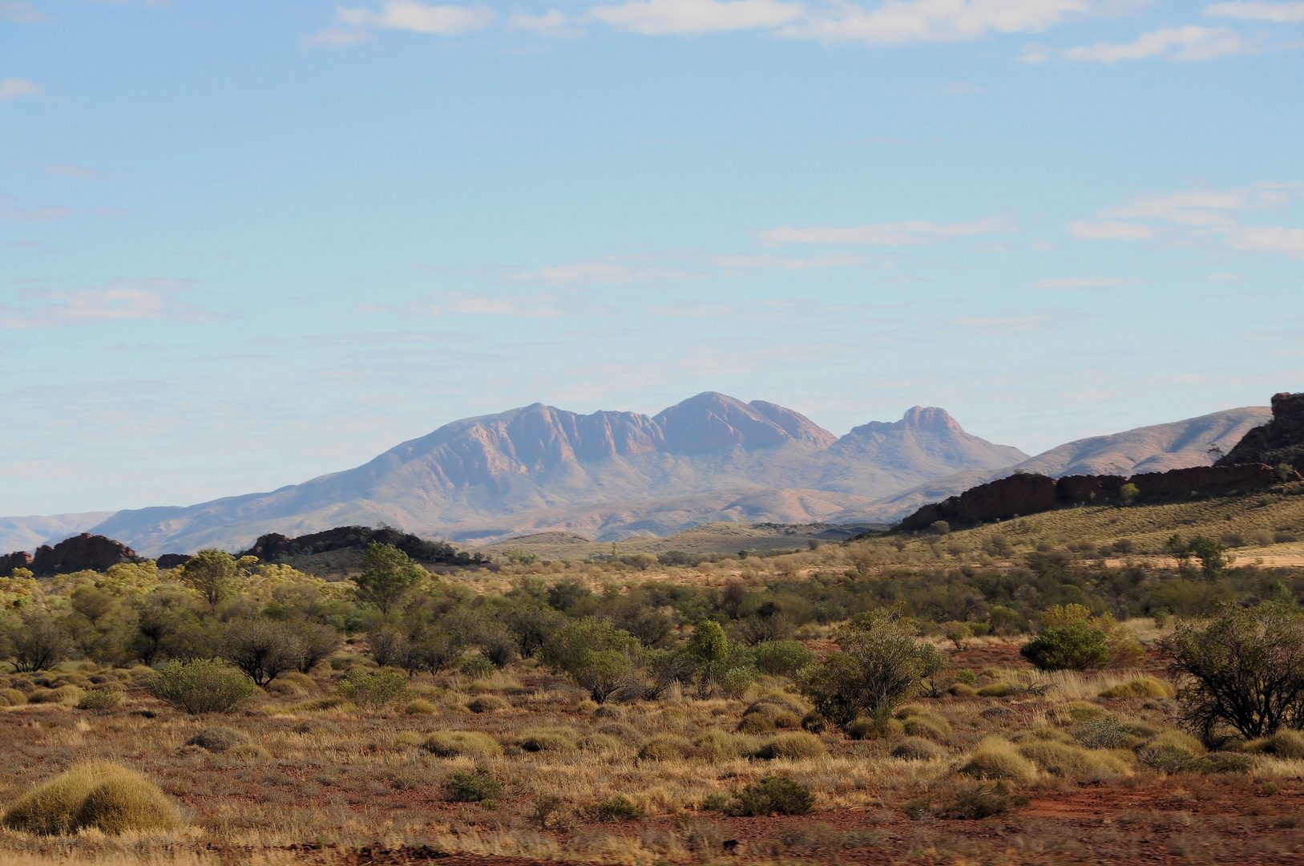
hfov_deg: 20.9
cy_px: 433
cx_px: 652
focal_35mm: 98
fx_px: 3527
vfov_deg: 14.0
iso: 200
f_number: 9
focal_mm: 65
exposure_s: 1/320
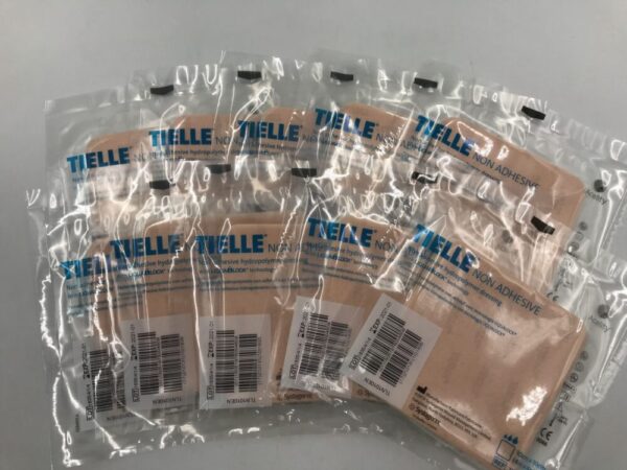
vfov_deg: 49.7
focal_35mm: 28
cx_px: 314
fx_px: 507
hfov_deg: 63.4
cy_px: 235
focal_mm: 3.99
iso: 25
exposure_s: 1/60
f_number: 1.8
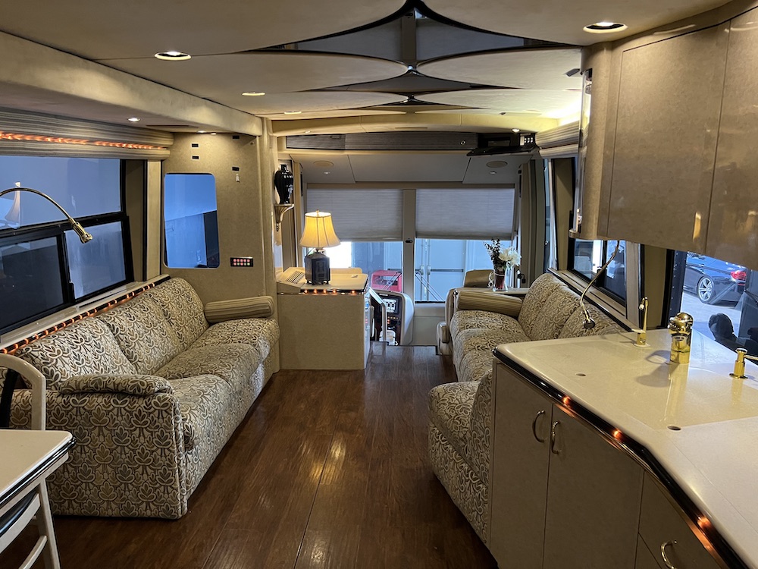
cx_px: 379
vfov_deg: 53.1
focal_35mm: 26
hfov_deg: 67.3
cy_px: 284
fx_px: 569
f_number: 1.5
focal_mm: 5.7
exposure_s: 1/51
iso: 320
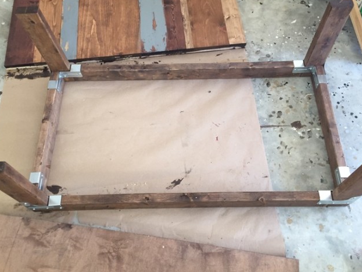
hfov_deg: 54.0
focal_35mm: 34
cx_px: 188
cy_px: 124
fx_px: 355
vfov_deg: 41.7
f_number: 2.2
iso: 125
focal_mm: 4.15
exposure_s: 1/30
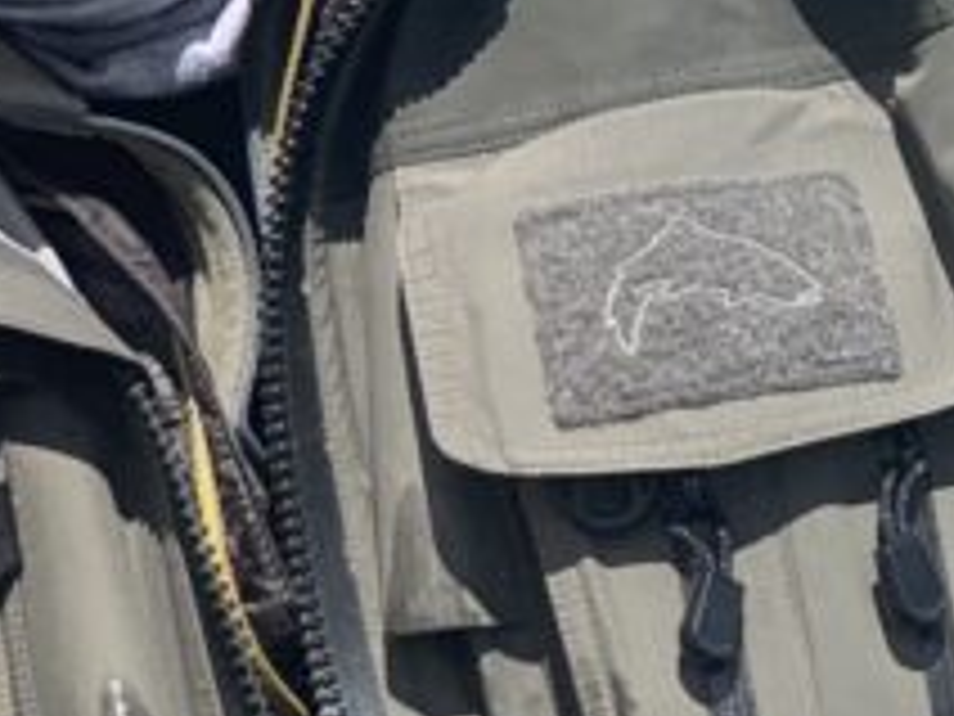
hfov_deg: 13.3
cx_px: 144
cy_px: 293
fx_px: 4051
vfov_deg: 10.1
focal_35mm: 147
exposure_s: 1/2481
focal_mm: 4.25
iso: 25
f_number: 1.8
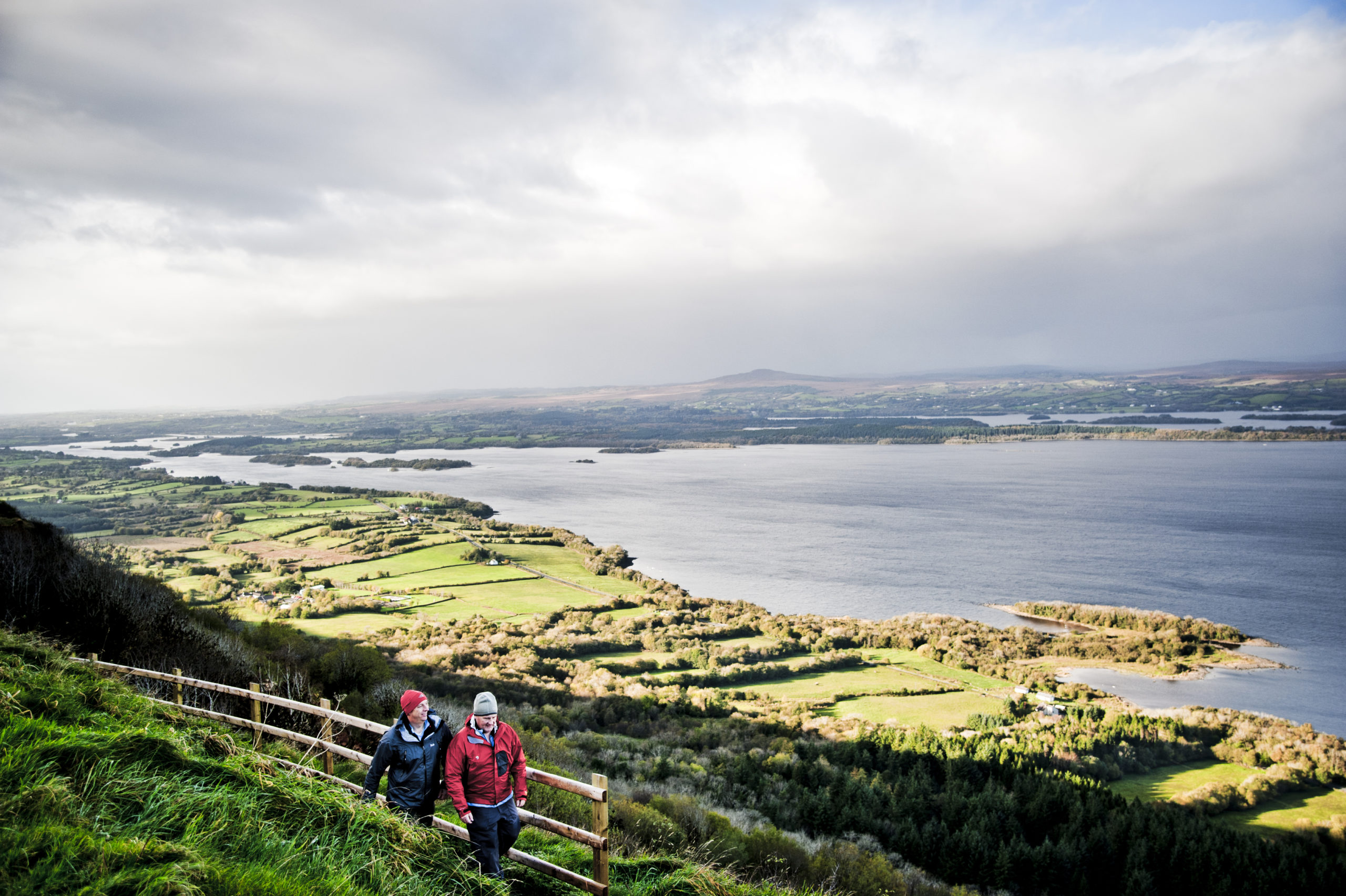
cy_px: 448
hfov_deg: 55.8
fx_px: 1270
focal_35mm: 34
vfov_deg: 38.8
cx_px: 673
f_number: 4
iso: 400
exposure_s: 1/320
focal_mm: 34
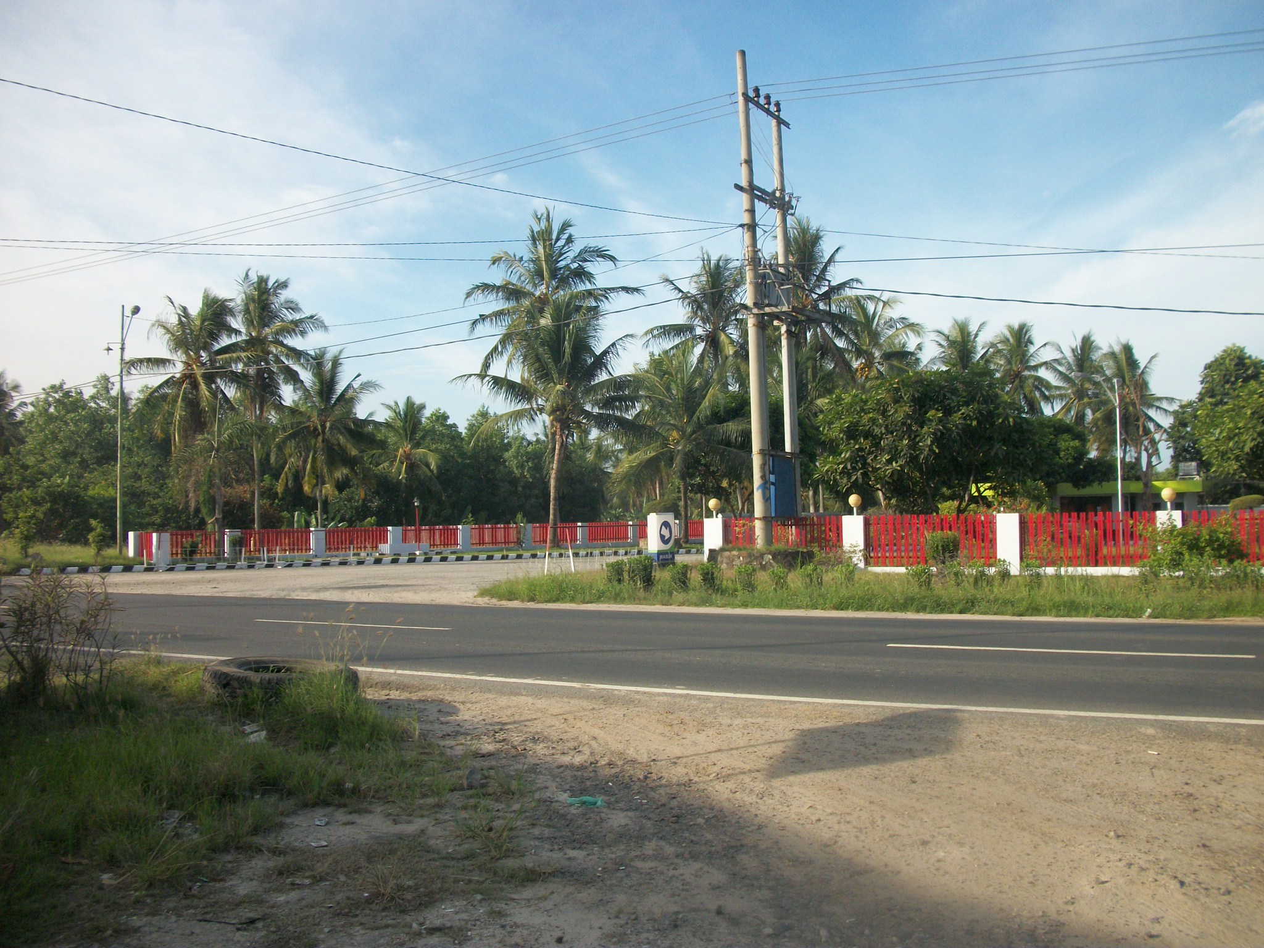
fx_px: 1168
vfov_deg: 44.2
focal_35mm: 32
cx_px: 632
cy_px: 474
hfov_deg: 56.8
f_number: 8.8
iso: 80
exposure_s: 1/100
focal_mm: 5.7
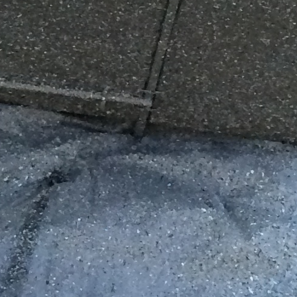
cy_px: -320
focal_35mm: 176
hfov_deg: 9.9
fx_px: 1708
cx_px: 136
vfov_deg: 9.2
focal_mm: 4.12
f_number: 2.2
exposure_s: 1/30
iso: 50
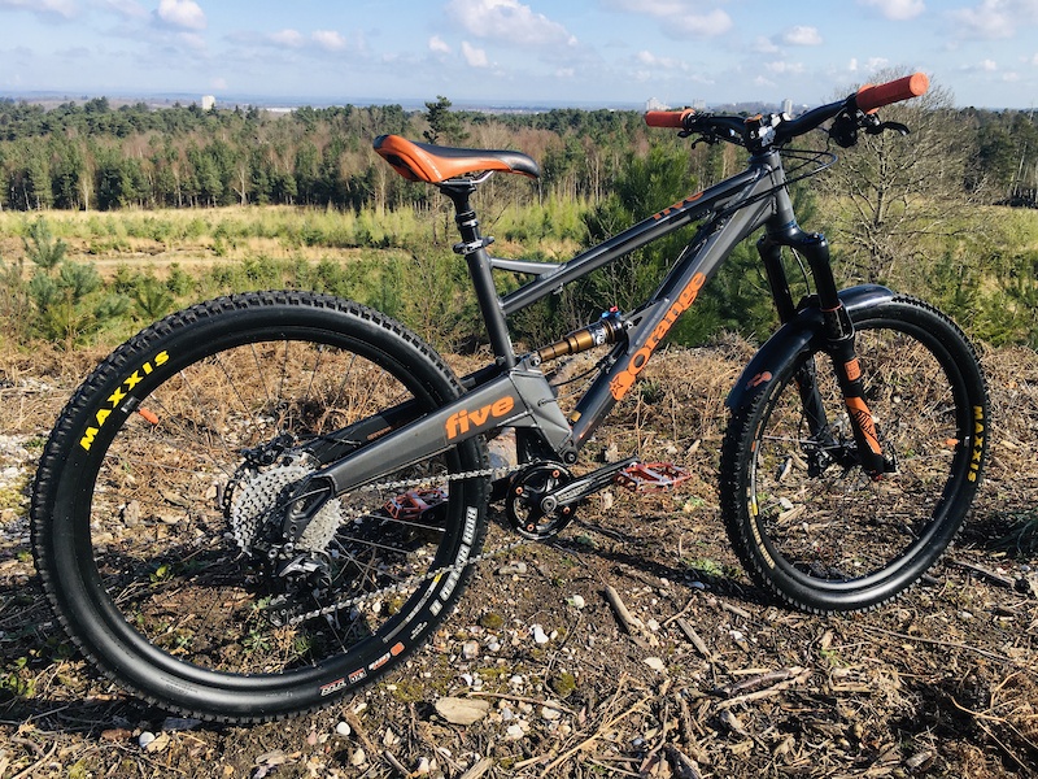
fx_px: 870
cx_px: 519
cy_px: 390
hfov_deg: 61.7
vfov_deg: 48.2
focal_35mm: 29
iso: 25
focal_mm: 4.15
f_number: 2.2
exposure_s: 1/827
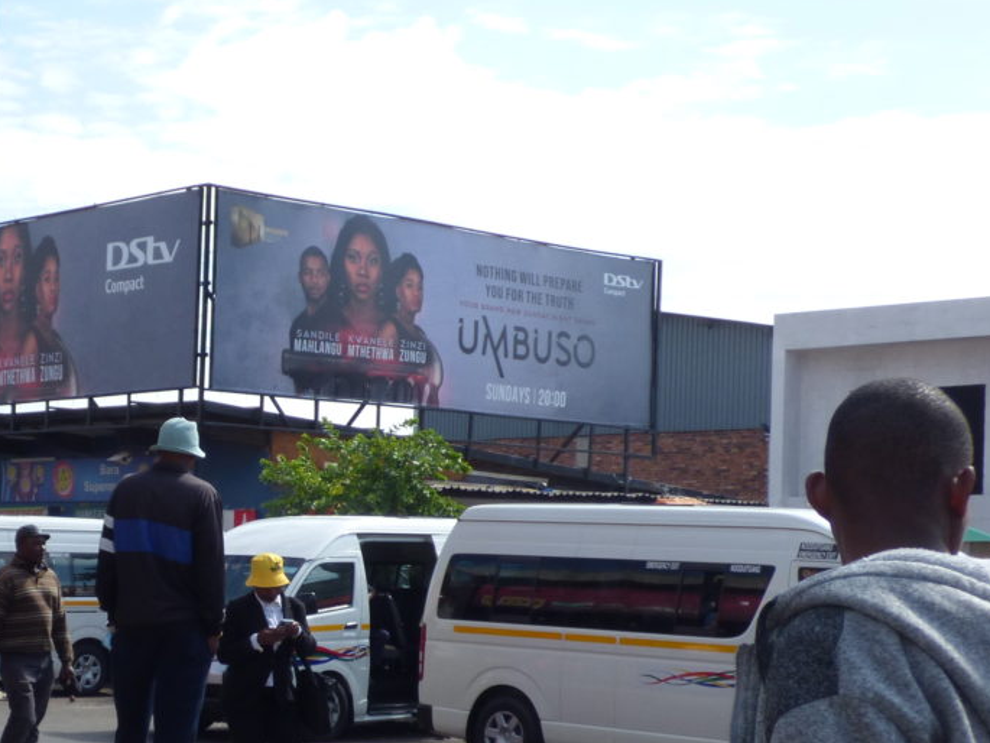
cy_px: 653
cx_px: 176
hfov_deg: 25.8
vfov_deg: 19.6
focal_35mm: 74
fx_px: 2117
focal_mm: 5.97
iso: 100
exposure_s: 1/800
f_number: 3.4
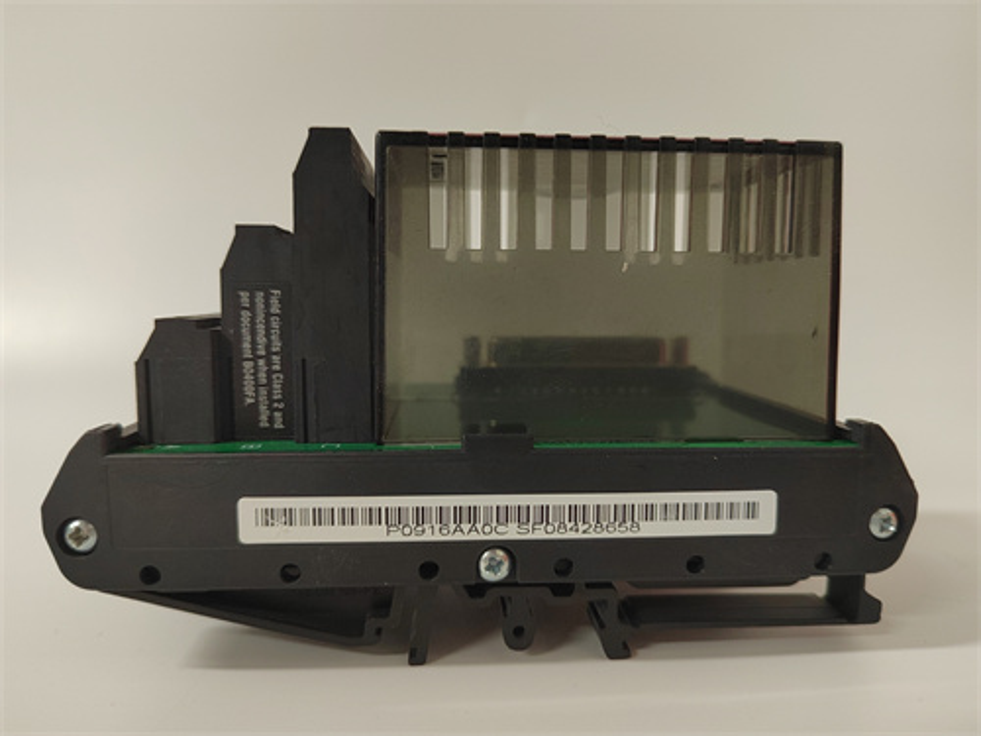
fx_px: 652
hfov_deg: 73.9
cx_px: 490
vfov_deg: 58.9
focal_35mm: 23
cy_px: 368
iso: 1513
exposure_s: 1/60
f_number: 1.9
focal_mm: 5.52
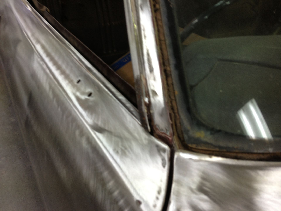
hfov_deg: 52.6
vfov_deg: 40.7
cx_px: 140
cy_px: 106
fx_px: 284
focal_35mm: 35
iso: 50
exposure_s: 1/30
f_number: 2.4
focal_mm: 4.28
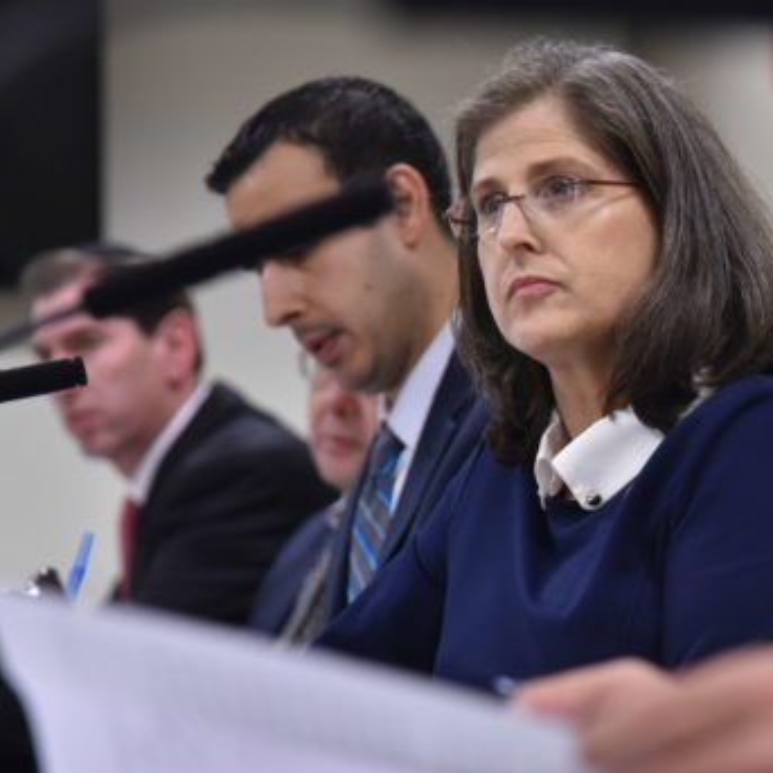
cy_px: 375
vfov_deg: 8.4
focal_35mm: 208
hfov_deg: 8.4
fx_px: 5255
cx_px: 590
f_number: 4
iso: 2500
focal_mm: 120
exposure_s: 1/160
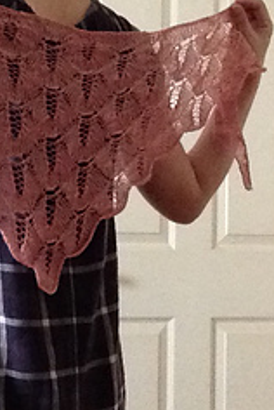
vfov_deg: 26.2
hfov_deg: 17.6
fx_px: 876
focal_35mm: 77
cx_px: 50
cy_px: 265
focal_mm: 2.18
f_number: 2.4
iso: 500
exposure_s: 1/15
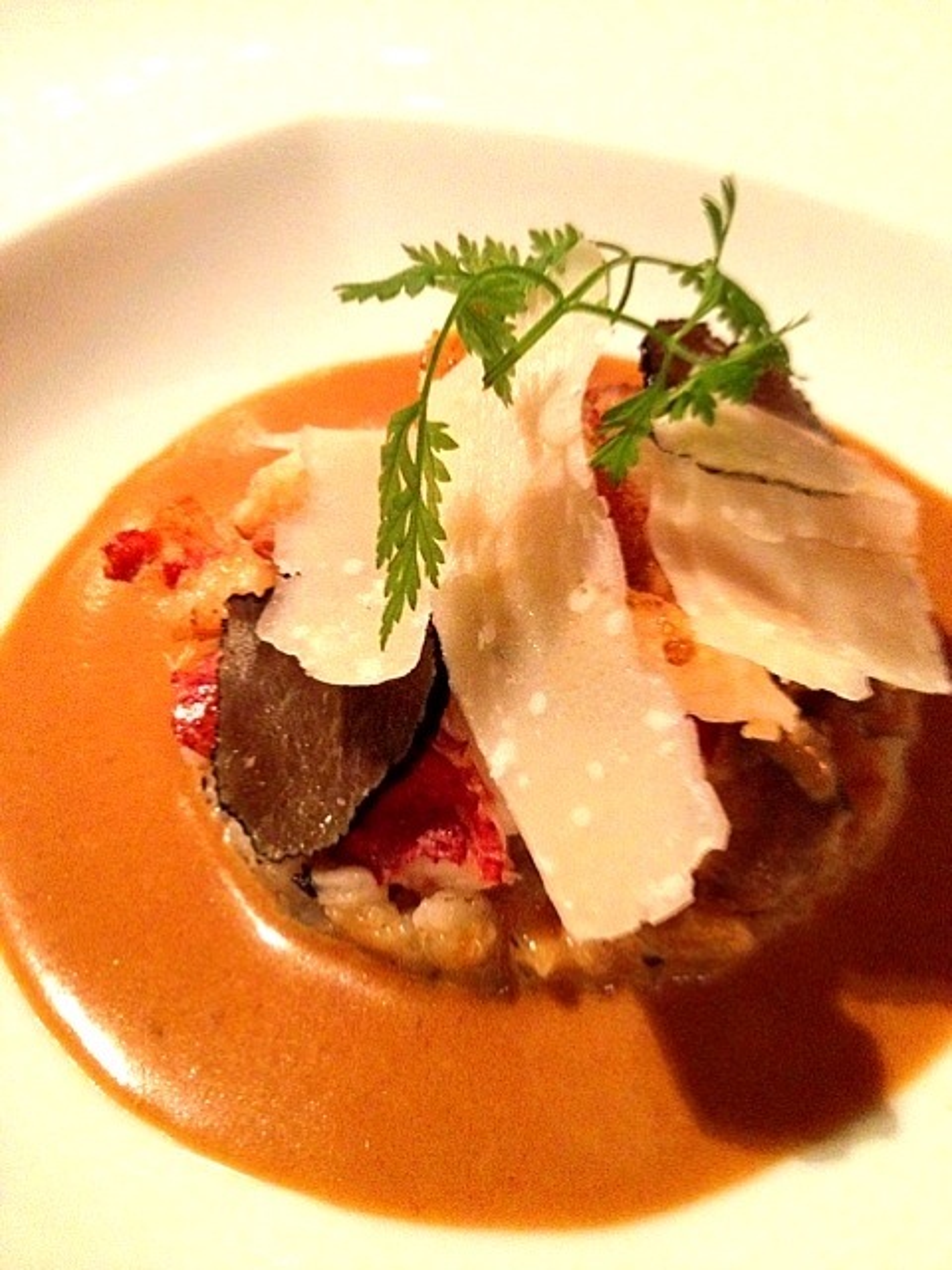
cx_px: 476
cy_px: 635
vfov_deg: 52.6
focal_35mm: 35
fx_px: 1283
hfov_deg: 40.7
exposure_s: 1/15
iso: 800
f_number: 2.4
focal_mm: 4.28
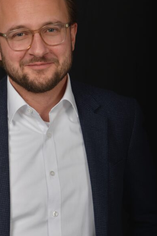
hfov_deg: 9.6
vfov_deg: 14.3
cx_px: 23
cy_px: 140
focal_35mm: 143
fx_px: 934
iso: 100
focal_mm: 82
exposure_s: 1/200
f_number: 6.3
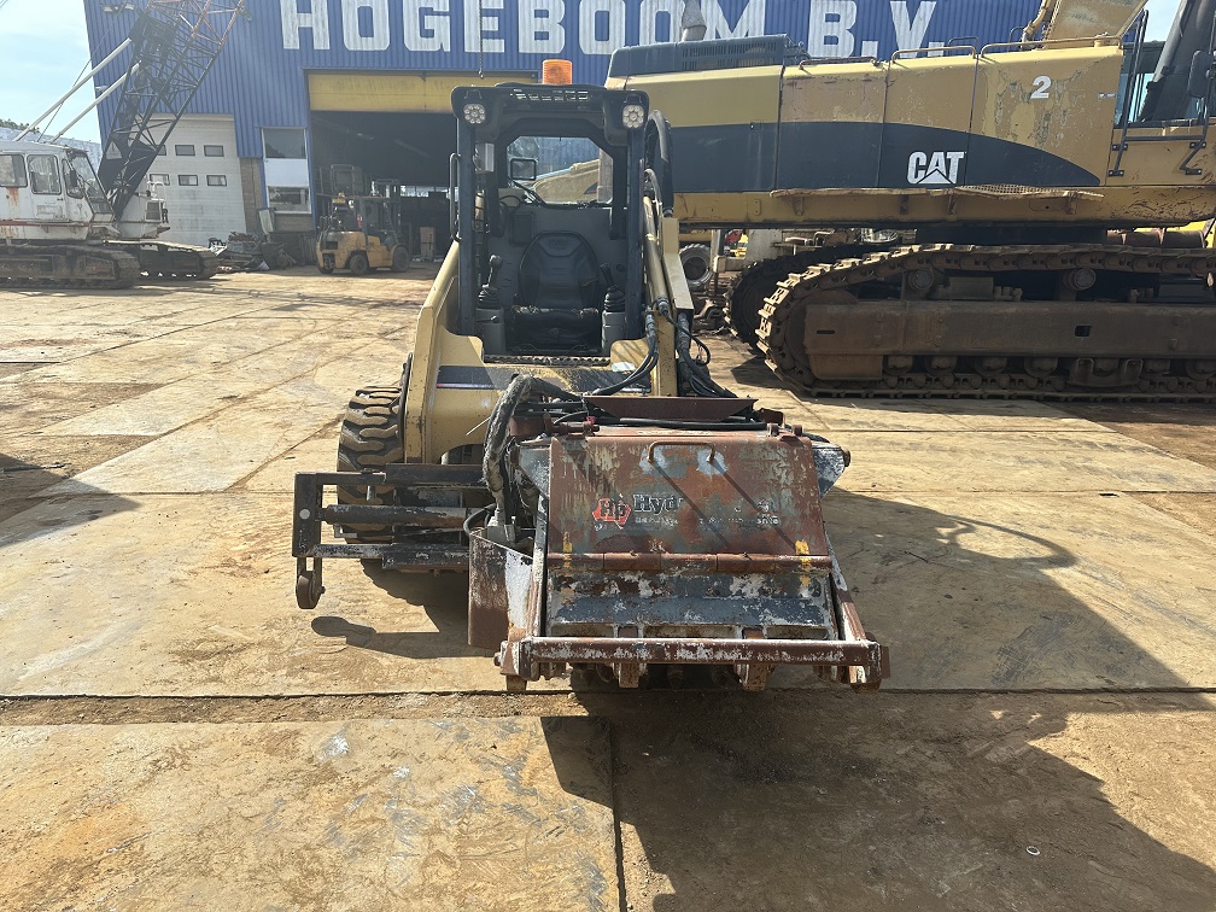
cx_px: 608
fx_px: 843
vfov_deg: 56.8
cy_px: 456
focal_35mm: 24
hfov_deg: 71.6
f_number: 1.78
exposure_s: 1/2591
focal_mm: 6.86
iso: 80
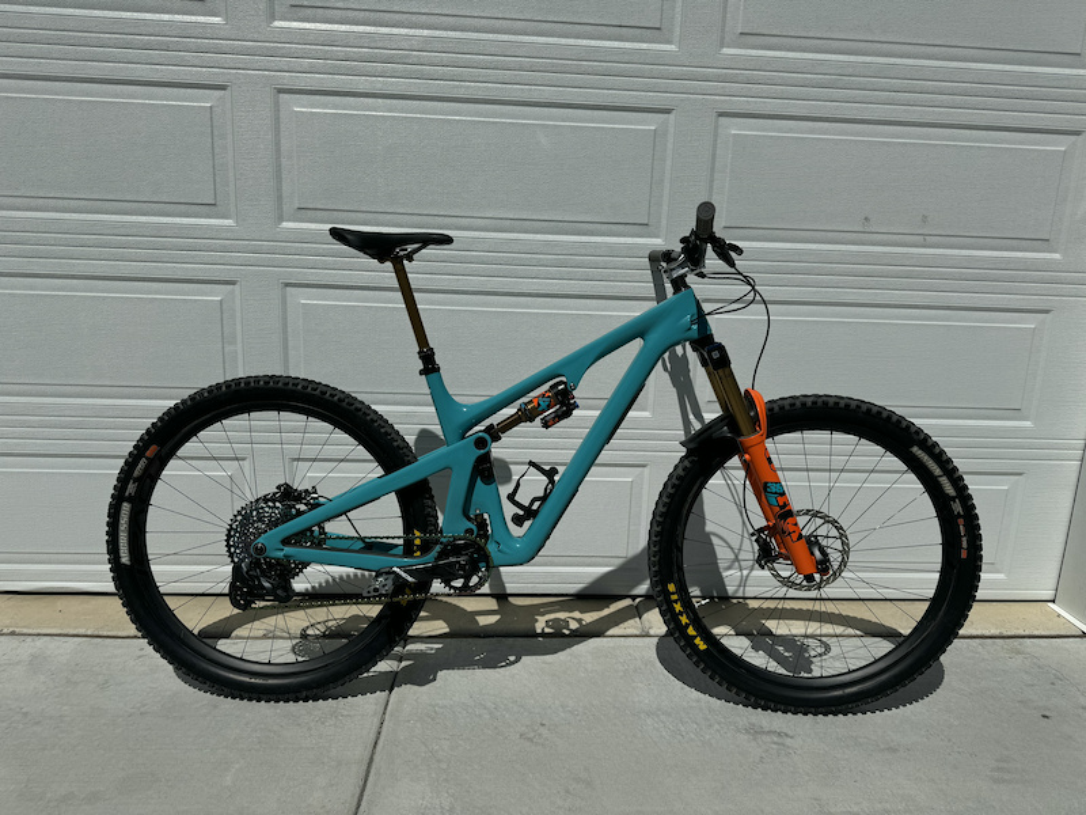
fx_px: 753
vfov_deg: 56.8
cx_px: 543
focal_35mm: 24
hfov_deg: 71.6
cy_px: 408
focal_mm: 6.76
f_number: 1.78
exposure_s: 1/15152
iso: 80
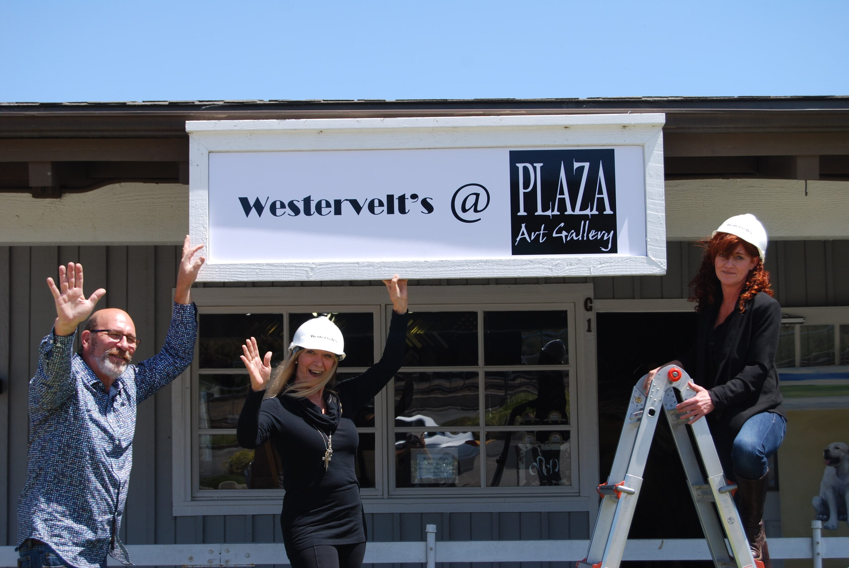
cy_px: 284
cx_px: 424
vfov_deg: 19.8
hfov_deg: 29.2
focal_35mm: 69
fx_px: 1629
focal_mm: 46
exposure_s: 1/160
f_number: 7.1
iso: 100
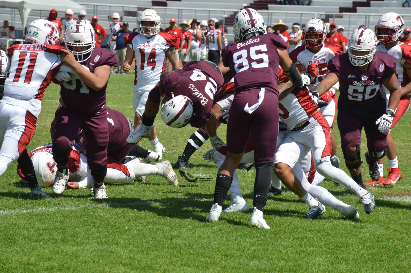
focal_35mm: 183
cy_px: 136
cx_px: 206
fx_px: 2087
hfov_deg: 11.2
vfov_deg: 7.5
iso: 800
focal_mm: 122
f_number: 10
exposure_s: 1/1600
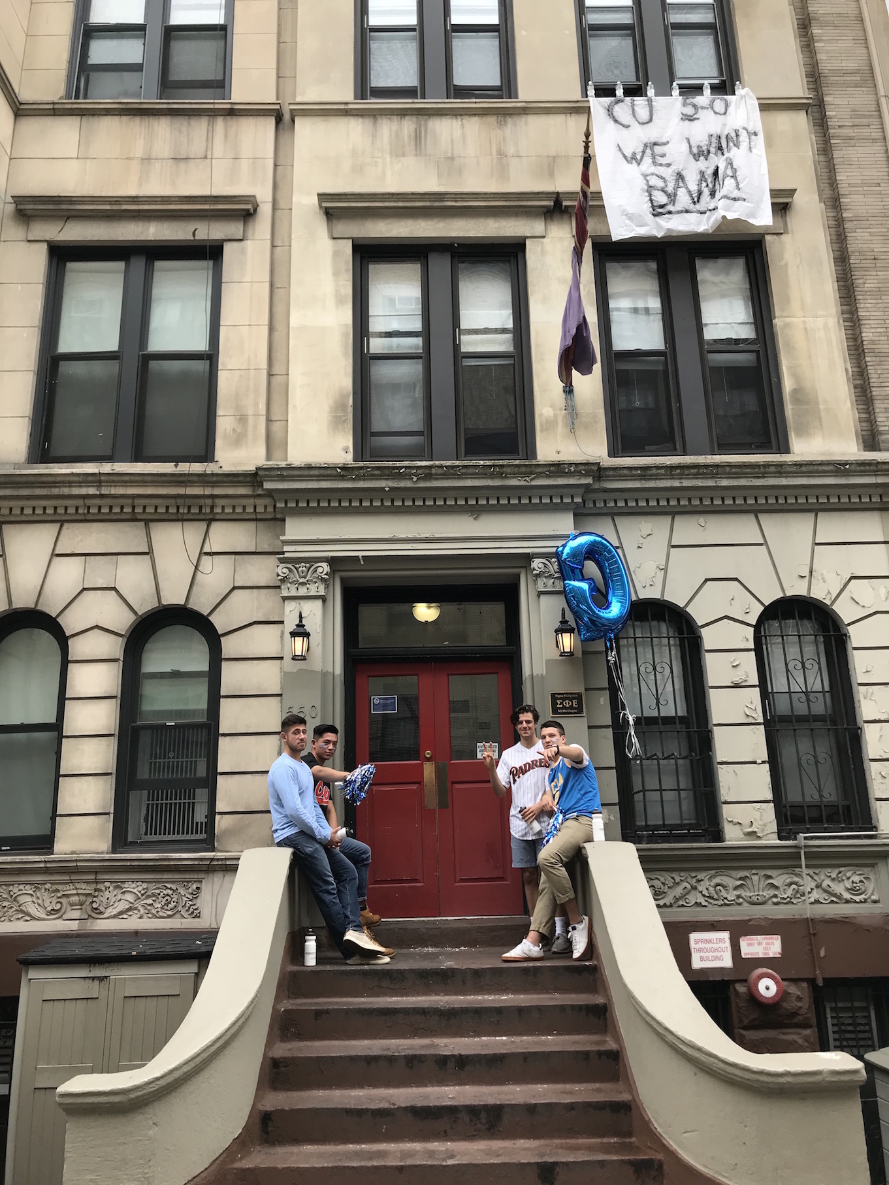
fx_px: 959
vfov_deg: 63.4
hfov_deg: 49.8
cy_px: 592
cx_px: 444
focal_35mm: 28
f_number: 1.8
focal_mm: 3.99
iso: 20
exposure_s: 1/267
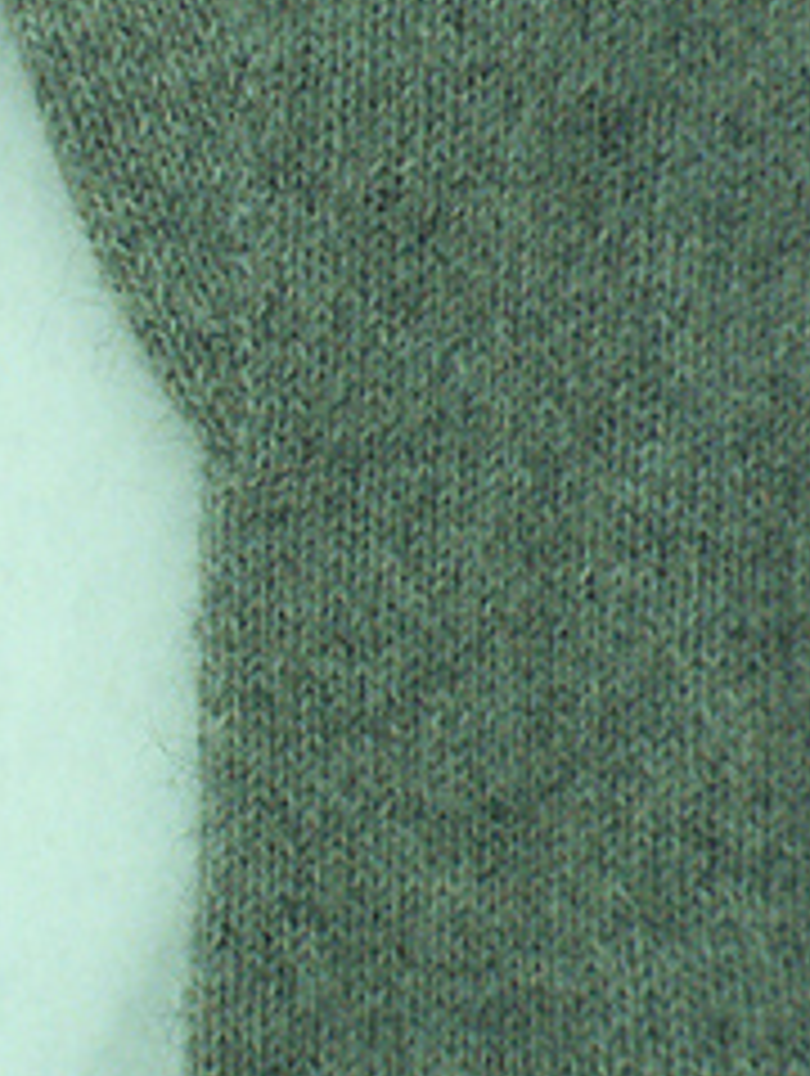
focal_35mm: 139
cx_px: -122
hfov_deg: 10.5
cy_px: 347
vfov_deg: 14.1
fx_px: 4325
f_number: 4.3
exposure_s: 1/60.2
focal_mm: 9.1
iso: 82
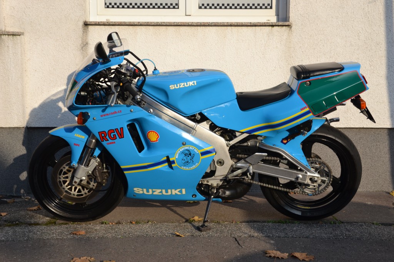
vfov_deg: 25.7
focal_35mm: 52
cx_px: 197
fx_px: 574
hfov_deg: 37.9
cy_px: 131
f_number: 7.1
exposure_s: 1/200
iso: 100
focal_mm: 35
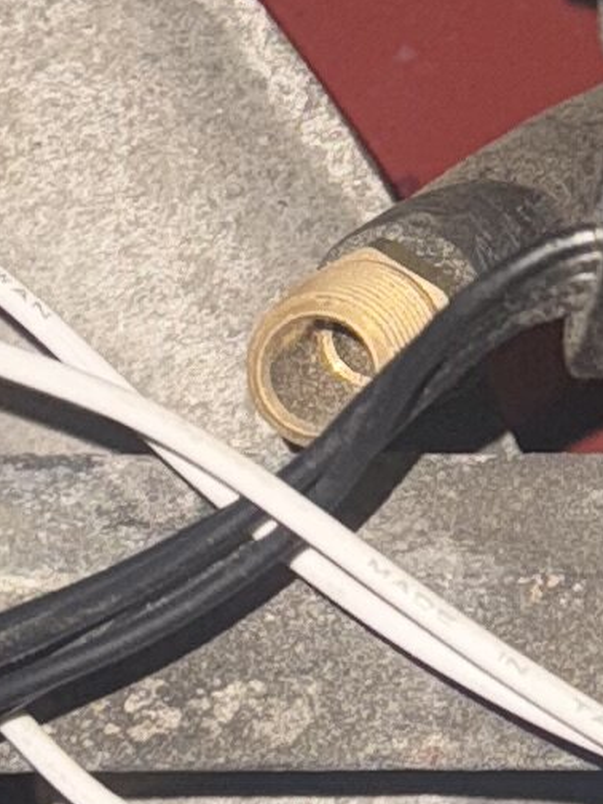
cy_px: -276
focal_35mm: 192
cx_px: 890
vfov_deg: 10.1
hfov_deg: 7.6
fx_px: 4459
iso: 50
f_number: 1.78
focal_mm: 6.76
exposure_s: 1/7
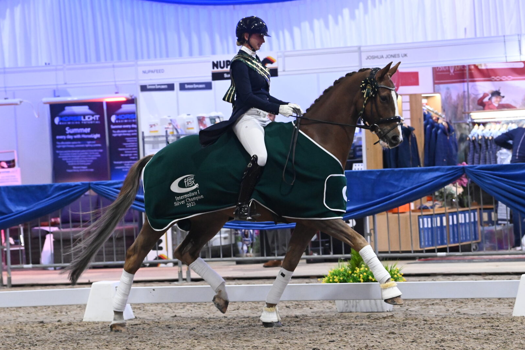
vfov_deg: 7.1
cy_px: 175
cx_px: 262
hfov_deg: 10.7
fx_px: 2814
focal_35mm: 193
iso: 16000
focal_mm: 160
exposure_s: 1/640
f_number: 5
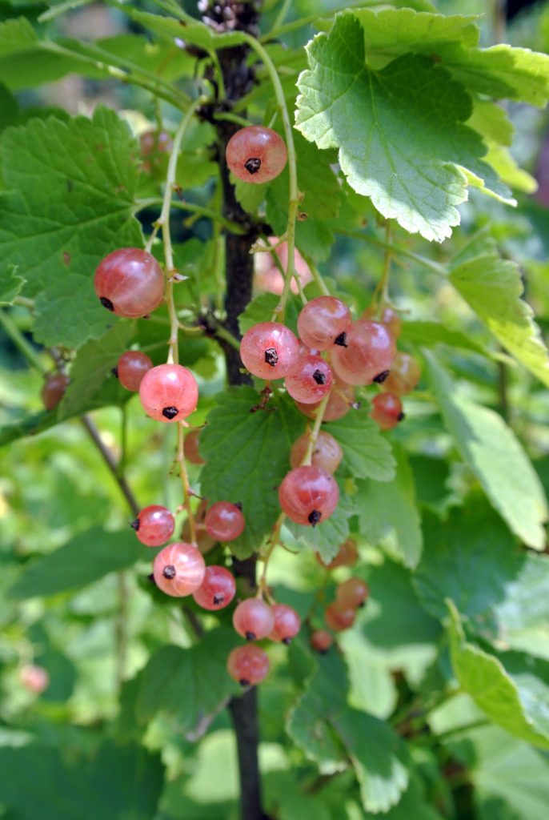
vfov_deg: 46.3
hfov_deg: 32.0
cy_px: 410
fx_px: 957
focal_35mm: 42
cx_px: 274
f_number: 5.6
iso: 100
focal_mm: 15.7
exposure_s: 1/160
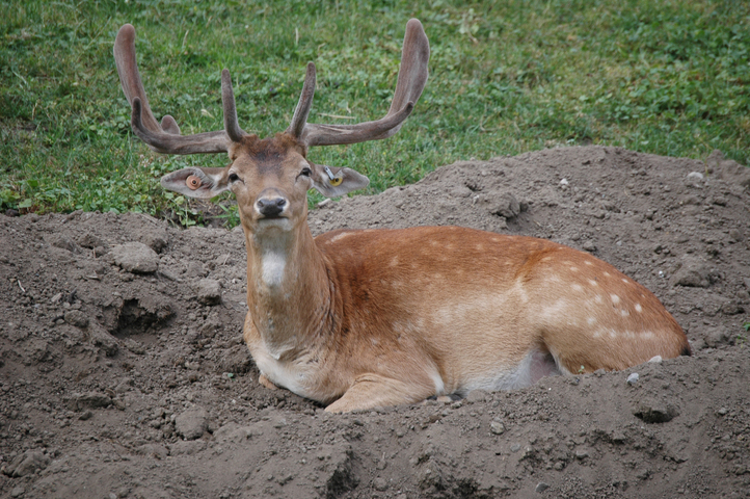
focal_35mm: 278
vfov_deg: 4.9
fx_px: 5776
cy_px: 250
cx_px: 375
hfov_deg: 7.4
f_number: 5.6
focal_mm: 185
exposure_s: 1/250
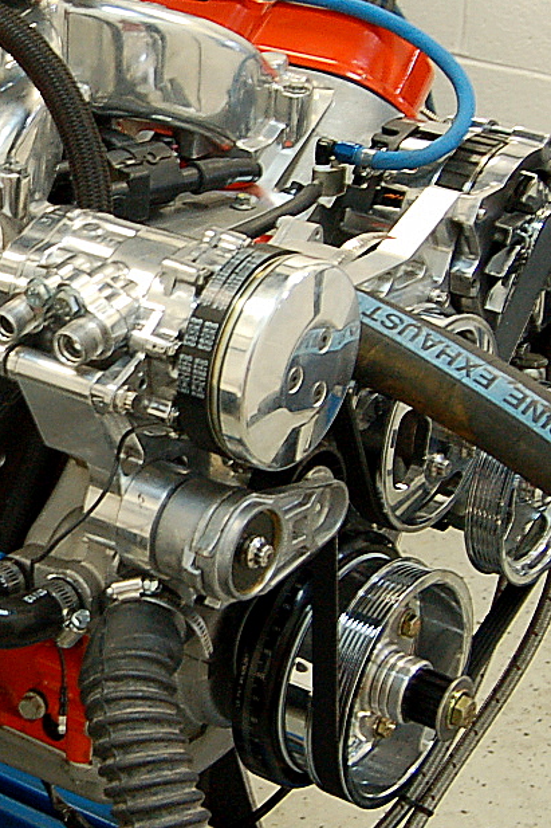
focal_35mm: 95
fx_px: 2182
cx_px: -177
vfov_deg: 21.4
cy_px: 353
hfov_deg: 13.8
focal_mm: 26
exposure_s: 1/13
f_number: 6.3
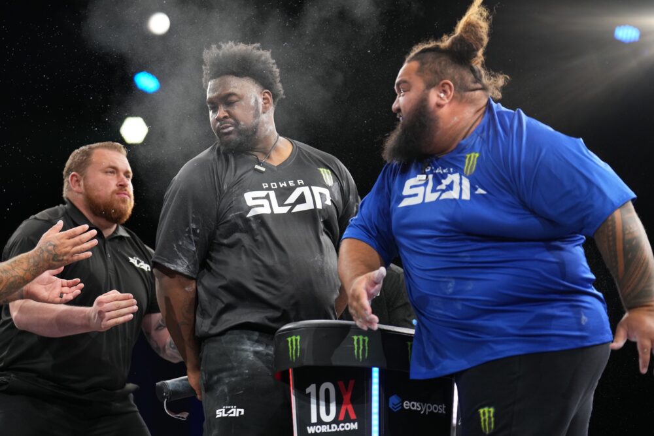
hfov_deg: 18.1
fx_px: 2053
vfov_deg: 12.1
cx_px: 327
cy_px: 218
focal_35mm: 113
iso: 1250
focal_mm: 113
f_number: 2.8
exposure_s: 1/2500
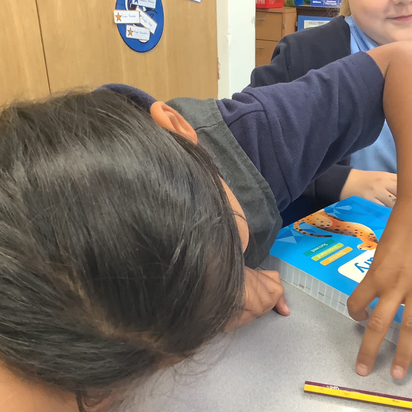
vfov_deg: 44.9
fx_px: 498
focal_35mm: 37
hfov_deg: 44.4
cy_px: 205
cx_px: 270
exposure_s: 1/50
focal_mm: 3.3
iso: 200
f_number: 2.4
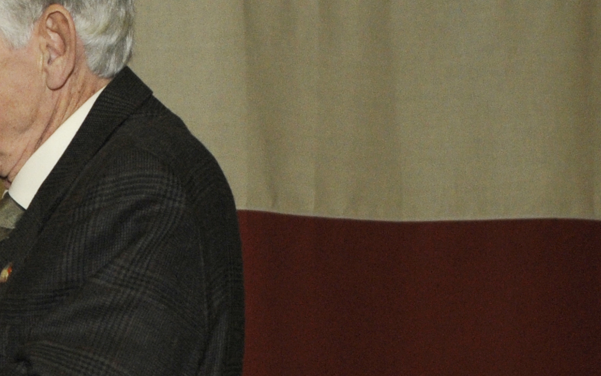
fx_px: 2294
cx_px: -316
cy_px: 436
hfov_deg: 13.9
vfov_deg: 9.3
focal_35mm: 140
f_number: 3.2
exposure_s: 1/100
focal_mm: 24
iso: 640
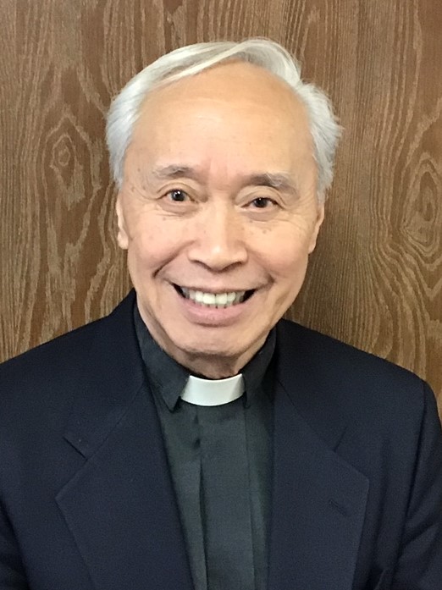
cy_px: 295
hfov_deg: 45.4
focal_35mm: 31
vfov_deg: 58.4
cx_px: 221
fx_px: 528
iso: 160
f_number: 2.4
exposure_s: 1/30
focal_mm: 3.3
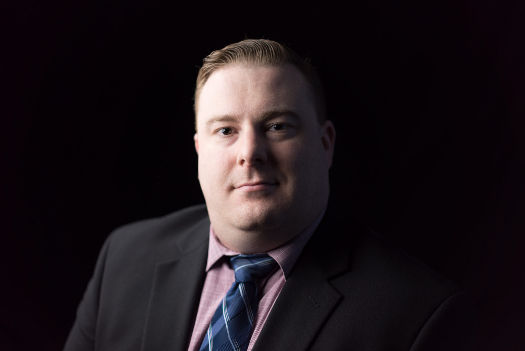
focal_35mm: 55
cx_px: 262
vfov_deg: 24.7
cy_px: 176
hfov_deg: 36.2
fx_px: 803
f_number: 1.8
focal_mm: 55
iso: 100
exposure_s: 1/50
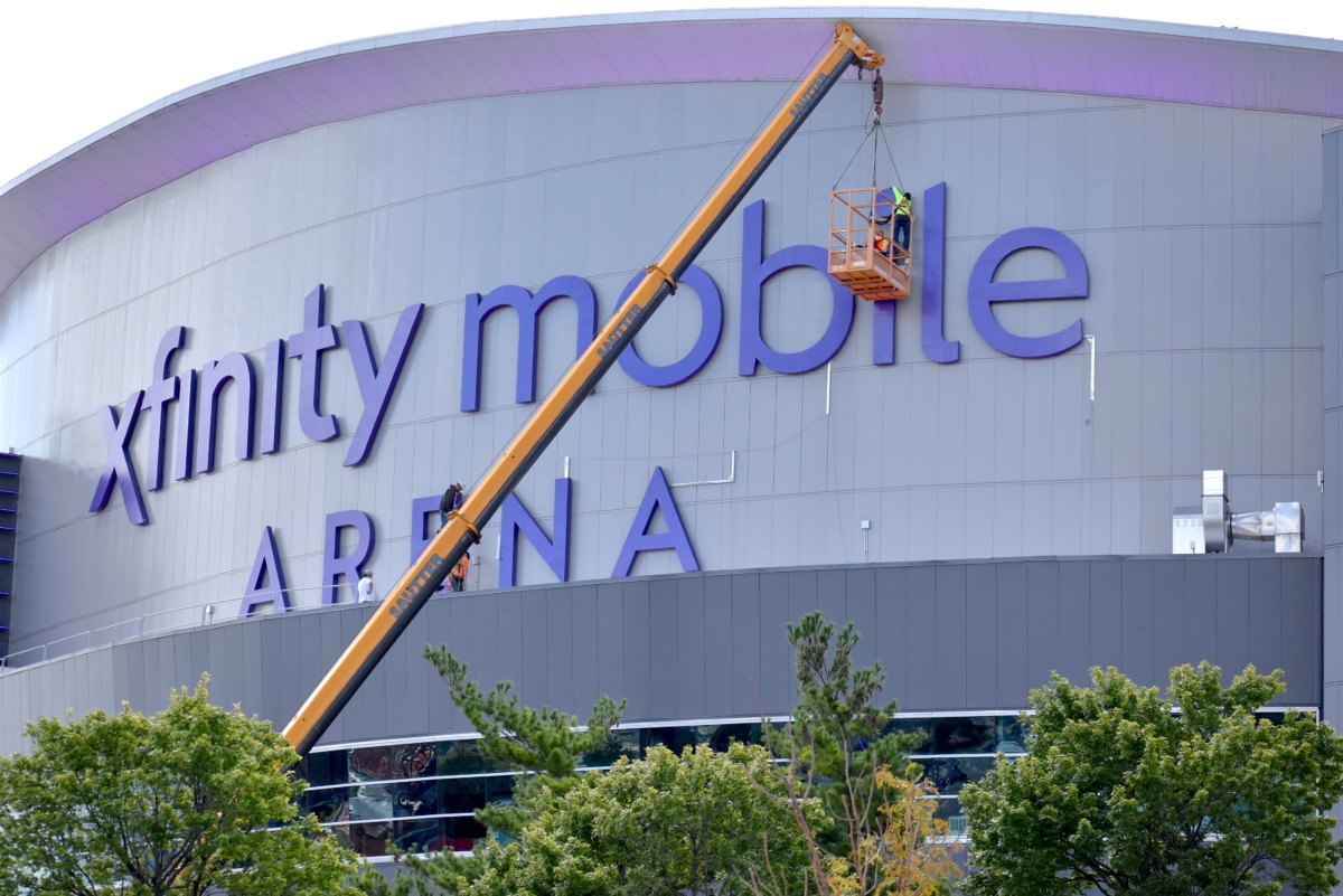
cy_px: 448
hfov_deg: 18.2
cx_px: 672
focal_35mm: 112
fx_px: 4198
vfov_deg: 12.2
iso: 400
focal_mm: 75
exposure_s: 1/1250
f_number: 5
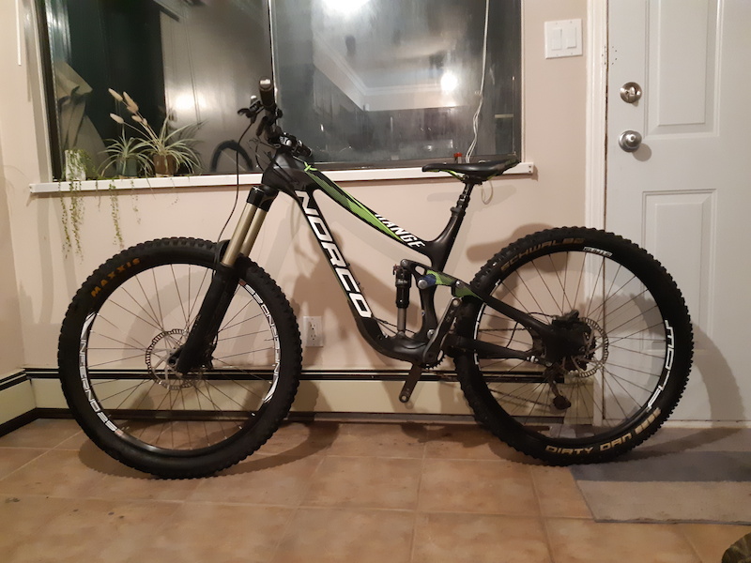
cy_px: 282
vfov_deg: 53.1
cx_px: 376
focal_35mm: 26
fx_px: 564
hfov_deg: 67.3
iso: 400
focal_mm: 3.93
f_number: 1.7
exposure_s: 1/24
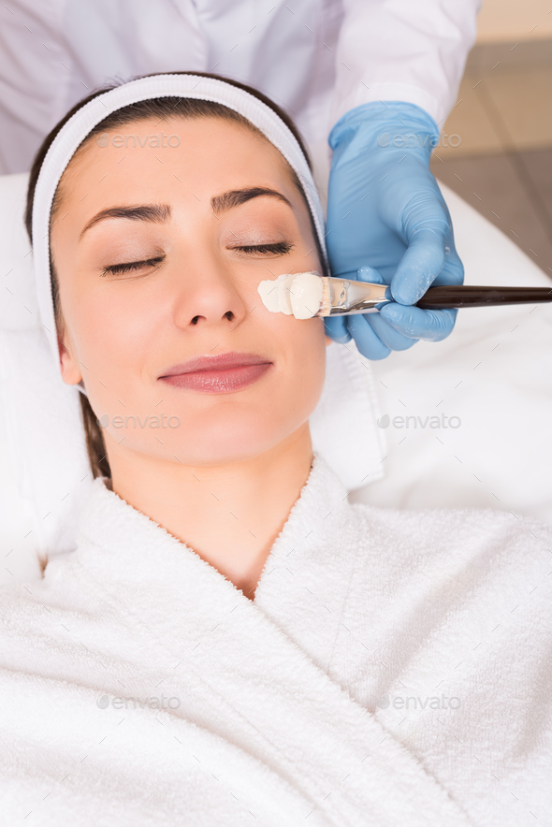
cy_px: 414
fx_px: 1149
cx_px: 276
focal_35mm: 50
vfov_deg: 39.6
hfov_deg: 27.0
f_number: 4.5
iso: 80
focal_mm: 50
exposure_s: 1/160
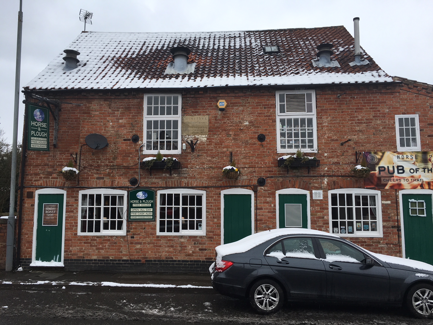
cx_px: 216
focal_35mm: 29
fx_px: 363
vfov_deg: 48.2
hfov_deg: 61.7
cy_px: 162
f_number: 2.2
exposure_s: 1/827
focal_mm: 4.15
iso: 25
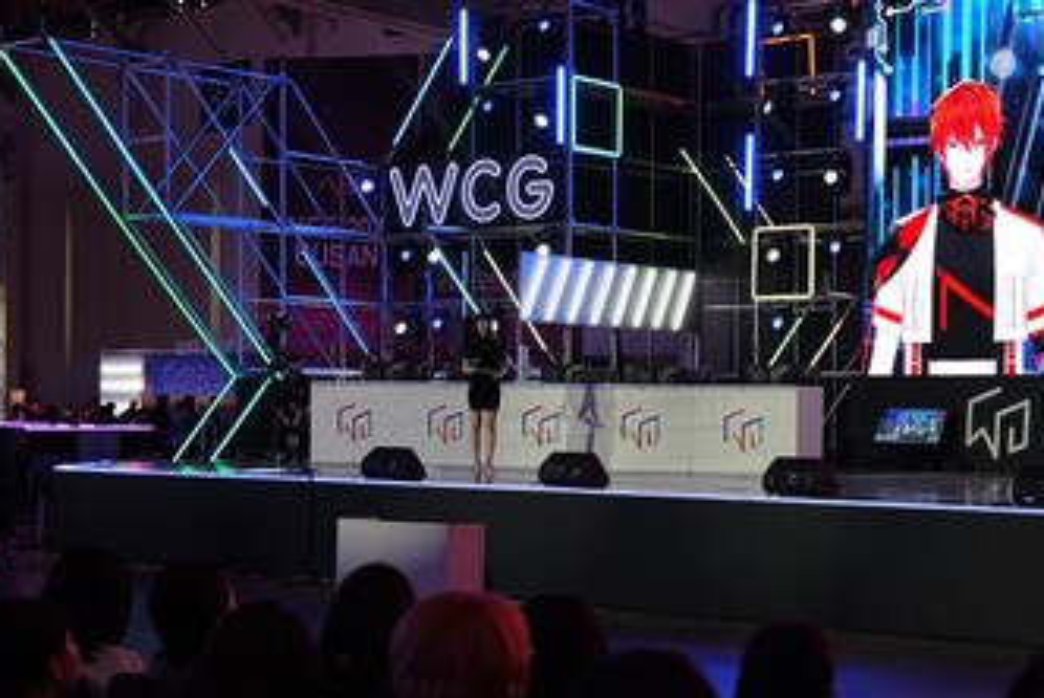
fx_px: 1887
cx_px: 858
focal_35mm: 65
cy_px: 453
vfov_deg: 20.9
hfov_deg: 30.1
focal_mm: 36
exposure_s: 1/125
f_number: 2.8
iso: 400
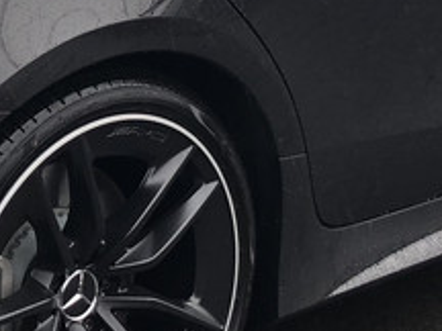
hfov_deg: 14.2
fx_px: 1762
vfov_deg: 10.7
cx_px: 44
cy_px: 51
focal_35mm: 138
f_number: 1.8
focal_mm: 4
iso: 25
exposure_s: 1/150
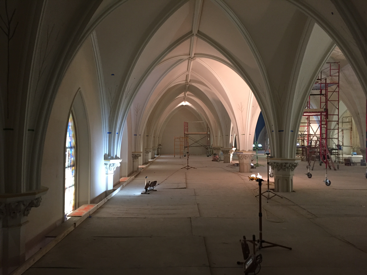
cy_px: 138
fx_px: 307
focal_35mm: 29
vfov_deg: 48.2
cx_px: 184
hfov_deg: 61.7
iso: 160
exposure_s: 1/30
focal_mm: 4.15
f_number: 2.2
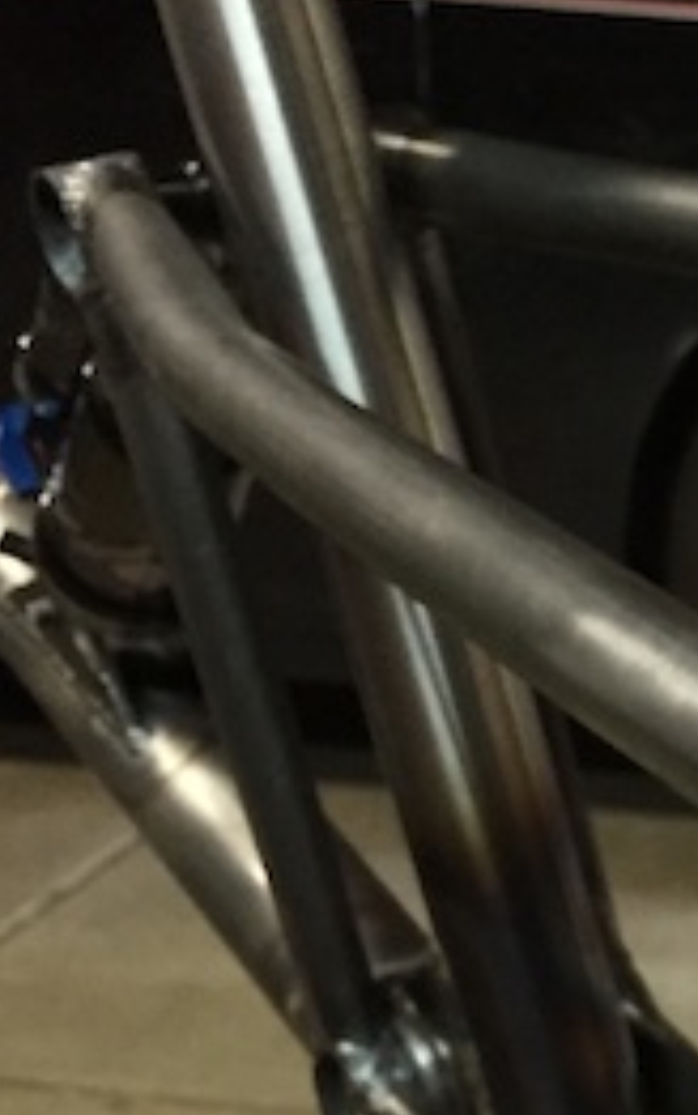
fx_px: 2858
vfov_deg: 22.0
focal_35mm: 94
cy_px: 758
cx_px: 1362
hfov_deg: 12.4
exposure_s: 1/30
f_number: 2.2
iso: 125
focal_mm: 4.15
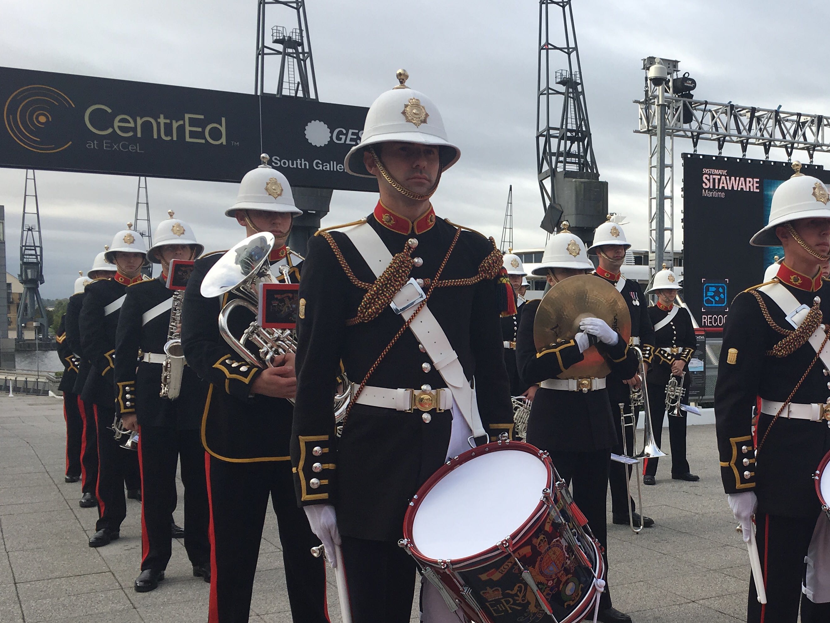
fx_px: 1055
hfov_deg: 41.6
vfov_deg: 32.7
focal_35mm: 44
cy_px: 392
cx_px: 628
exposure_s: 1/625
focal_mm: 4.15
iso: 25
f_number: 2.2
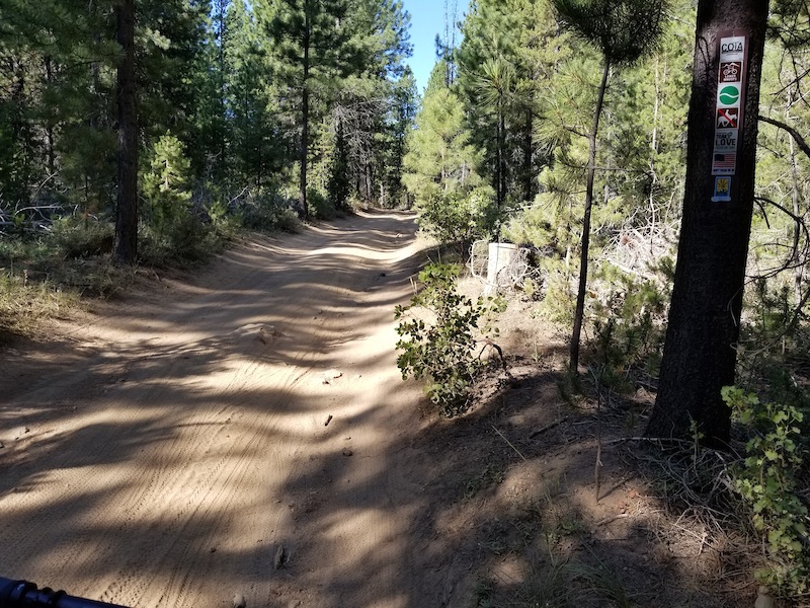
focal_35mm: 26
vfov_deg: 53.1
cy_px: 304
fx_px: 608
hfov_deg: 67.3
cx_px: 405
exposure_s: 1/672
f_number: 1.7
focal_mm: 4.25
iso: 50
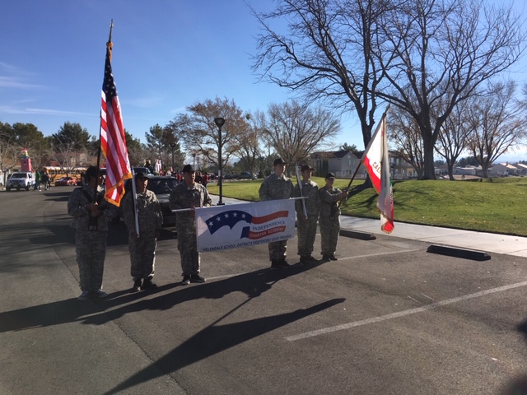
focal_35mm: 29
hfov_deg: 61.7
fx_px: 442
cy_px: 198
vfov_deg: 48.2
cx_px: 264
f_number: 2.2
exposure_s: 1/2024
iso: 25
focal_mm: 4.15
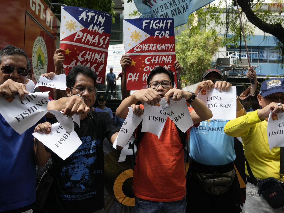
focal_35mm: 28
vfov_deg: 49.7
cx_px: 157
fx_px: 230
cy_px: 108
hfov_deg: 63.3
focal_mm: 25
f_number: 5
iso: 1600
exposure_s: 1/1600
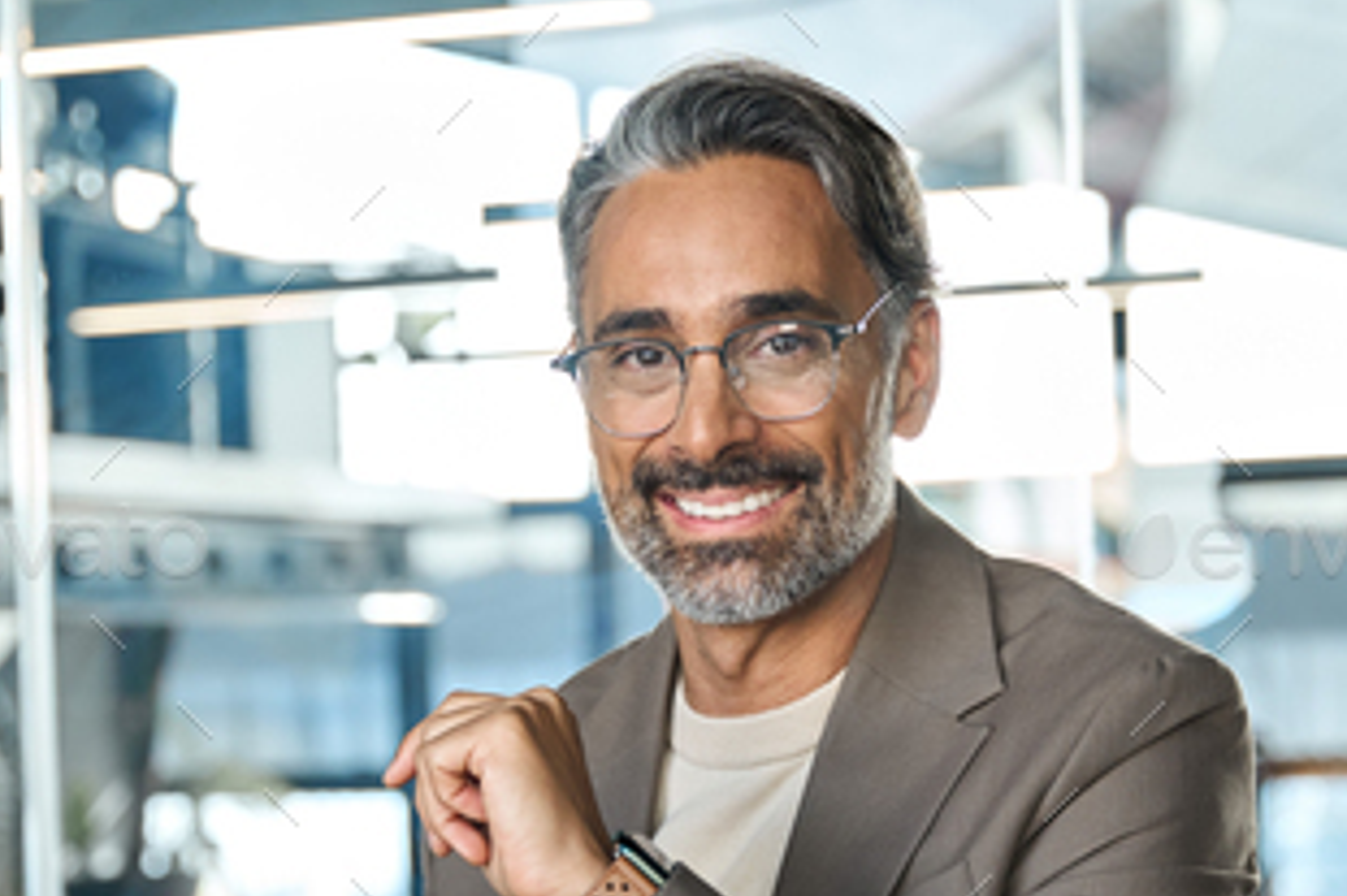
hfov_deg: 22.1
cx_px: 650
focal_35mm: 92
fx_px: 3453
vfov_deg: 14.7
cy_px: 747
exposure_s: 1/320
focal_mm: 48.7
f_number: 2.8
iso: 500
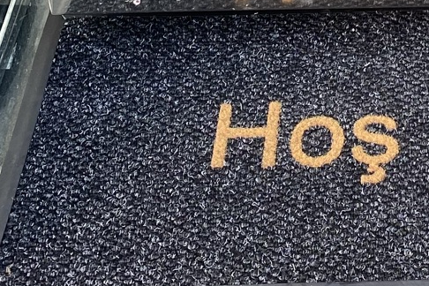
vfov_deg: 9.9
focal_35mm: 114
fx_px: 1358
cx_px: 508
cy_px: -497
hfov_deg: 17.2
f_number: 1.8
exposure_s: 1/116
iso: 32
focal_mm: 4.25
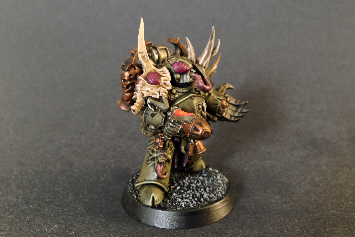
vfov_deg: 37.8
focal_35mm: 35
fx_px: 345
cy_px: 104
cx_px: 179
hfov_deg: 54.4
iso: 160
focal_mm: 4.12
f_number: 2.4
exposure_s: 1/20
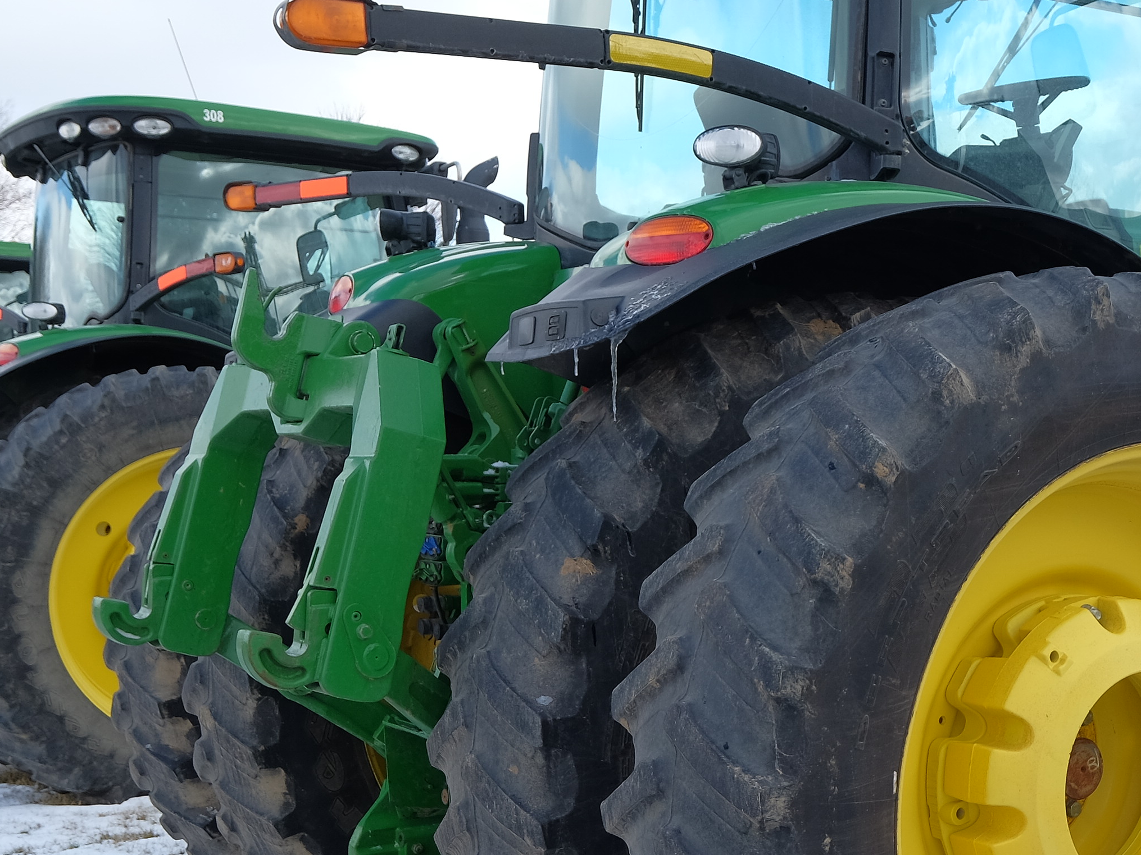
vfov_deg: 28.4
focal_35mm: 51
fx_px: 1681
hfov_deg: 36.1
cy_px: 541
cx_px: 938
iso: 200
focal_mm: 14.5
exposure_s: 1/340
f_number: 5.6
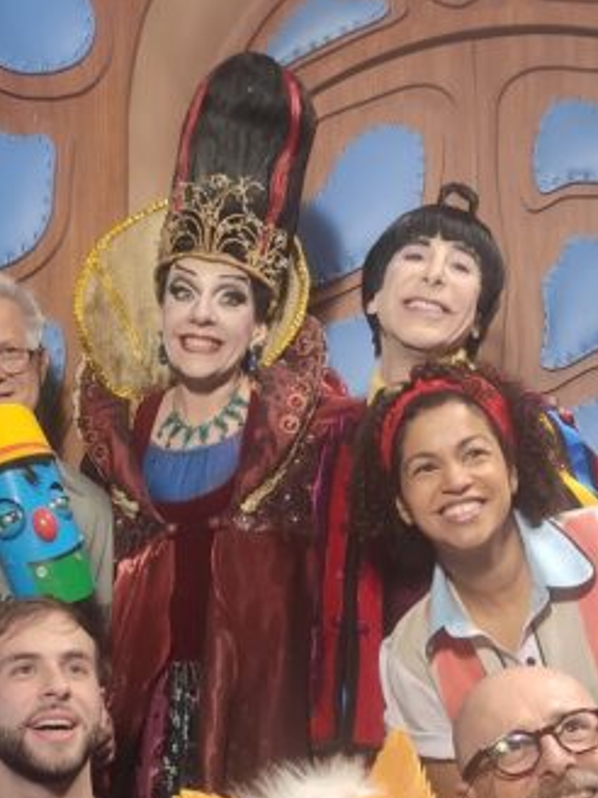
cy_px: 689
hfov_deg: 22.9
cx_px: 255
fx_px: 1474
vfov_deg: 29.3
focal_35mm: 64
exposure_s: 1/30
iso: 525
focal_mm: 4.74
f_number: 1.79
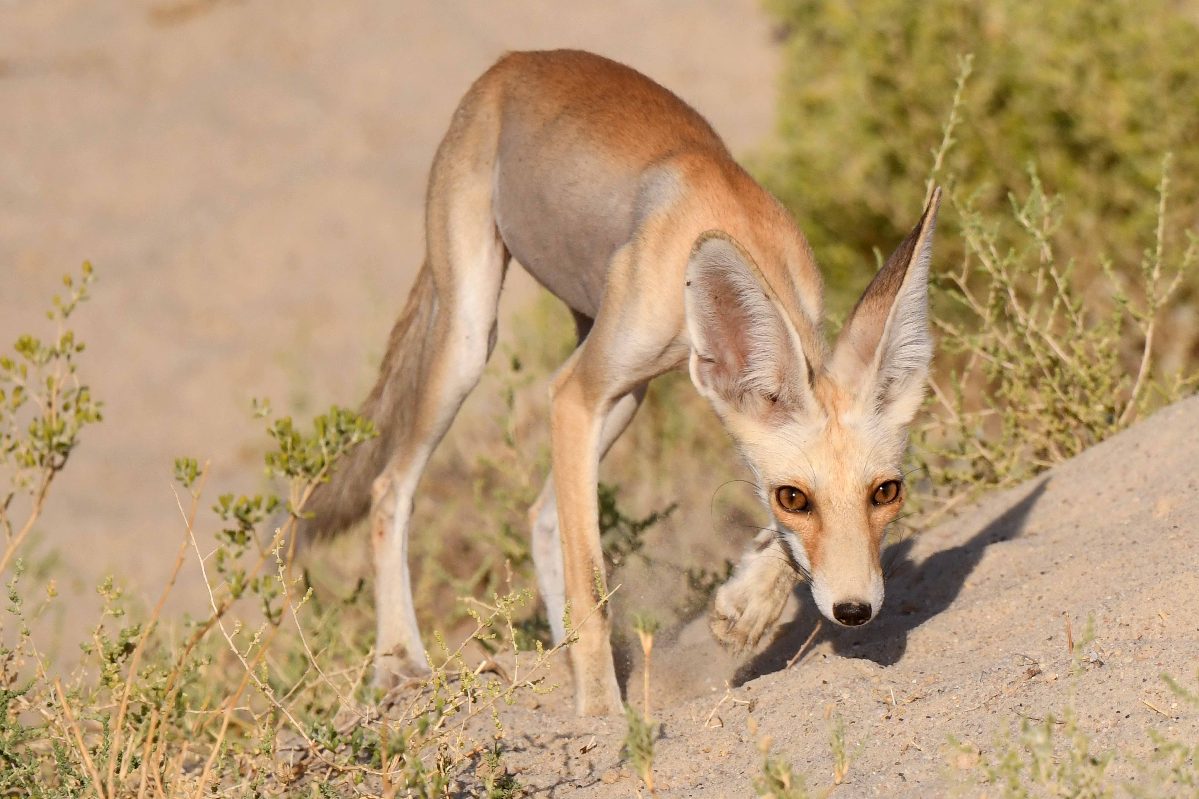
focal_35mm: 500
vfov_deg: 2.7
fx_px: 16651
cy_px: 400
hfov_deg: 4.1
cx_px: 600
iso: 640
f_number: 5.6
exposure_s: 1/4000
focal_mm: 500
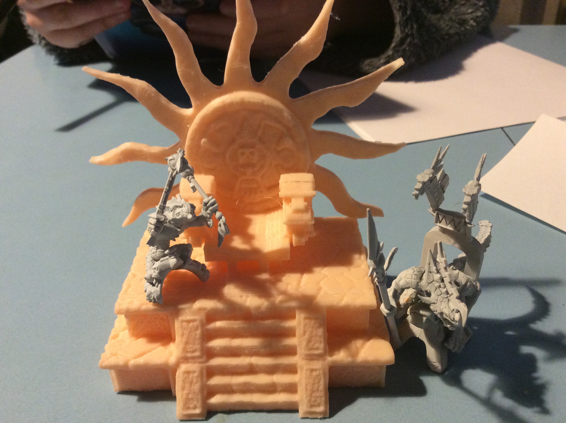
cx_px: 283
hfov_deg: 56.9
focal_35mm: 32
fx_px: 522
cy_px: 212
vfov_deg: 44.1
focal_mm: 3.3
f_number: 2.4
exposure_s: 1/25
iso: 200
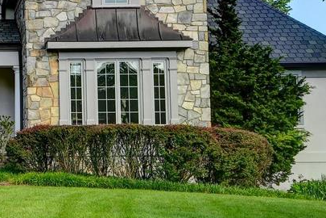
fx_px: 1159
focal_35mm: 128
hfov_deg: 15.4
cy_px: 95
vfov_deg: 10.7
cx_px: -80
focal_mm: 24
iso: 200
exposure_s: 1/250
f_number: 10
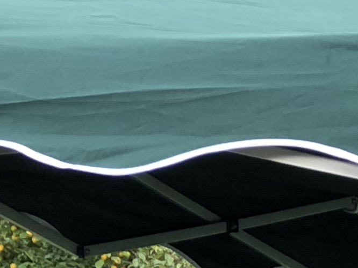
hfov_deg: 5.5
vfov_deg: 4.2
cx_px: 933
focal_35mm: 345
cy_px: 782
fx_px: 3569
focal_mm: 6.6
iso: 20
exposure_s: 1/60
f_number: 2.8
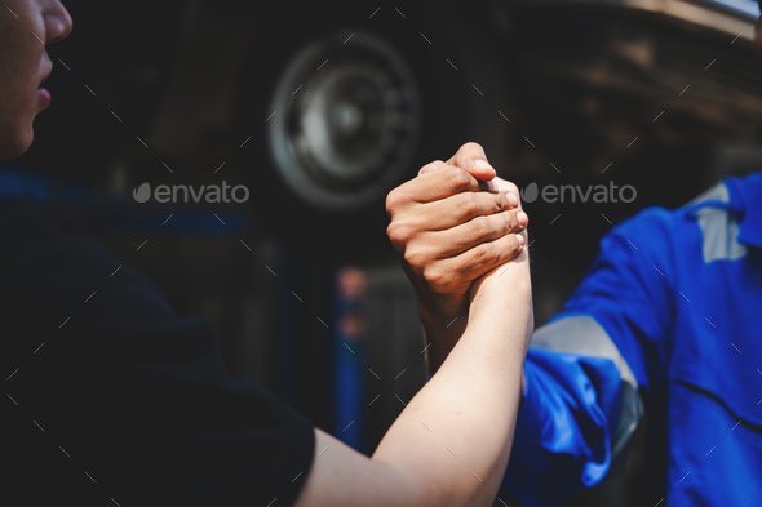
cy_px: 254
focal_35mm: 70
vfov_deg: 19.4
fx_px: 1481
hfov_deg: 28.9
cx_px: 381
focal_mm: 70
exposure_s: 1/500
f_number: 2.8
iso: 250
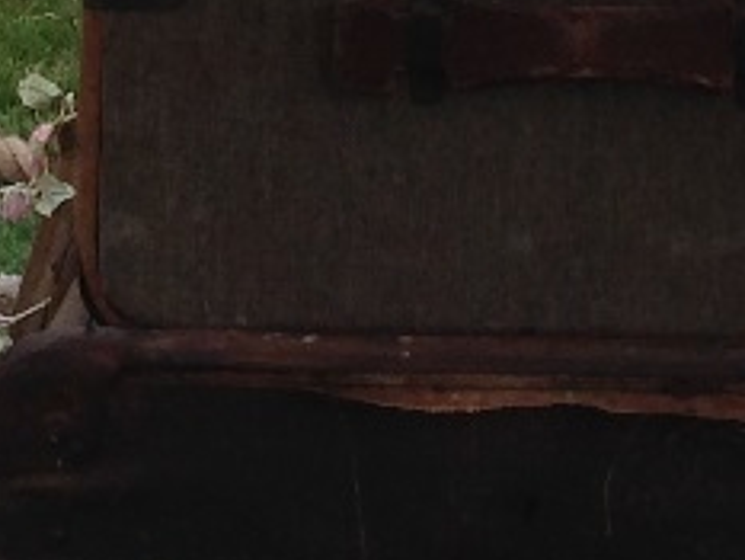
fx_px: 4974
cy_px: -890
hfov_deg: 8.5
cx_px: 646
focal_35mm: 231
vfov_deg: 6.1
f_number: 2.4
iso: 50
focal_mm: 4.12
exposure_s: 1/272
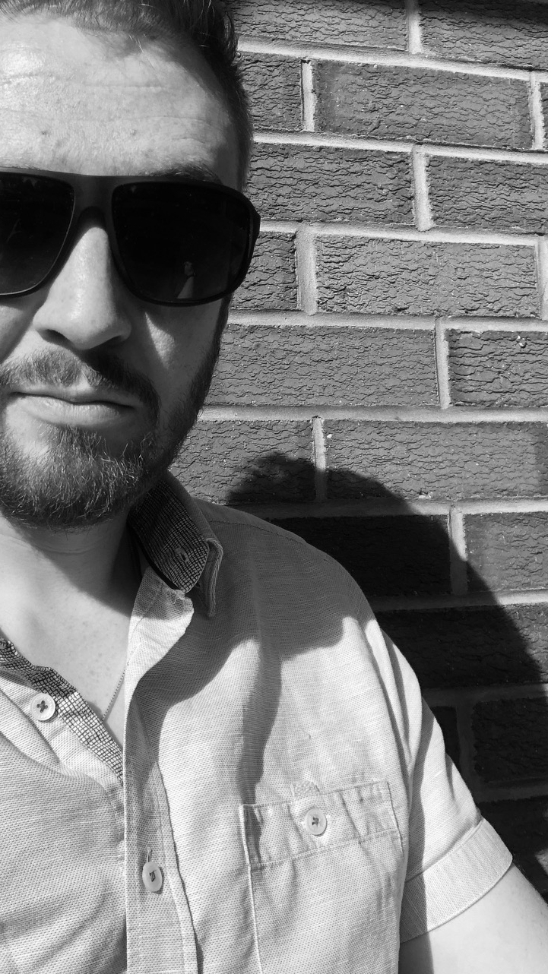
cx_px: 116
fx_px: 1085
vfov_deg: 48.1
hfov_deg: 27.8
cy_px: 399
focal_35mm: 42
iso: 20
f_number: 2.2
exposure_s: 1/758
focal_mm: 2.87
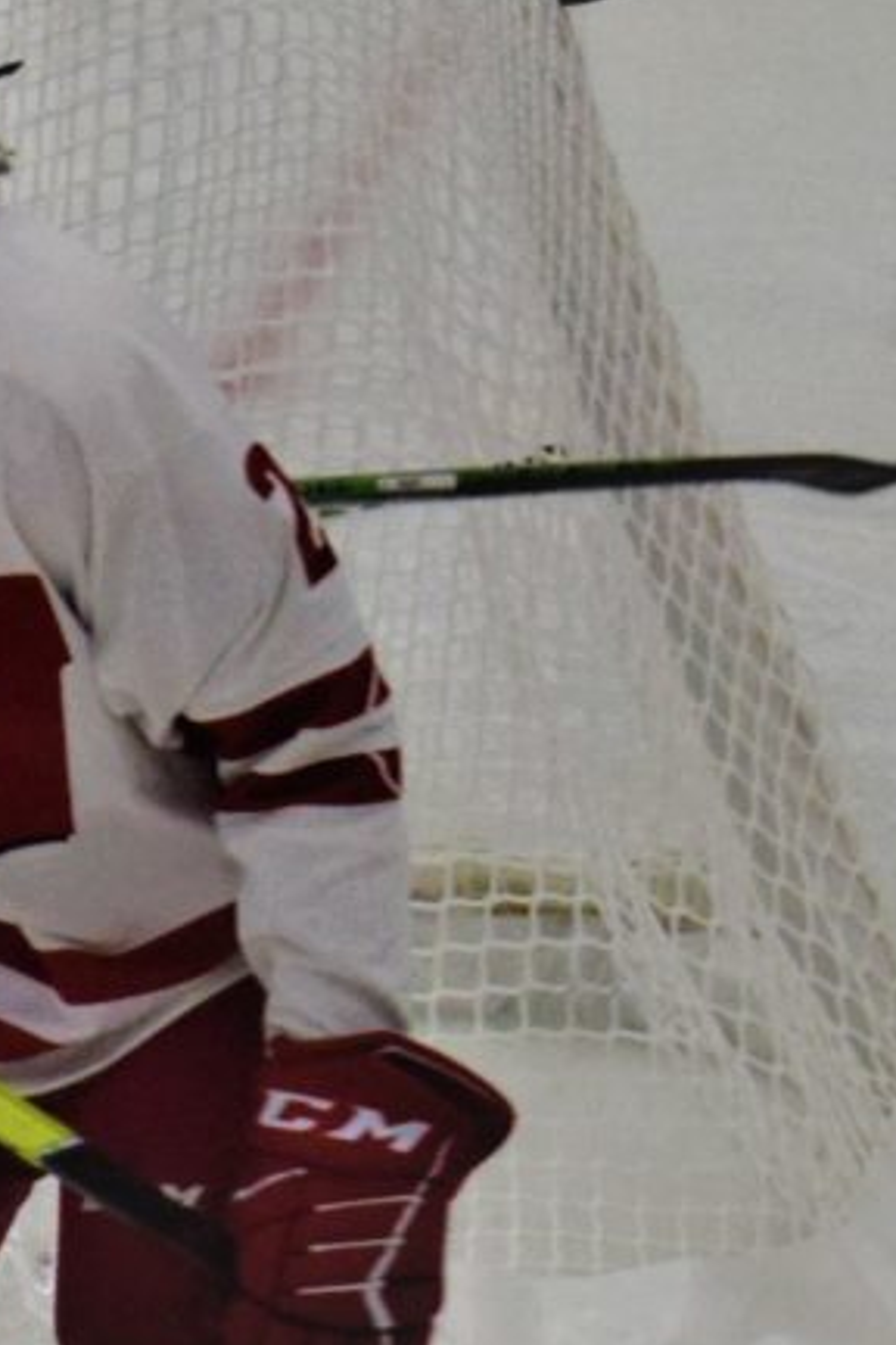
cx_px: -289
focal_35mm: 256
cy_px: 729
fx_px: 9557
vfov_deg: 8.0
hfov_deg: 5.3
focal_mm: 48
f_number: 5.3
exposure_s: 1/500
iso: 1100
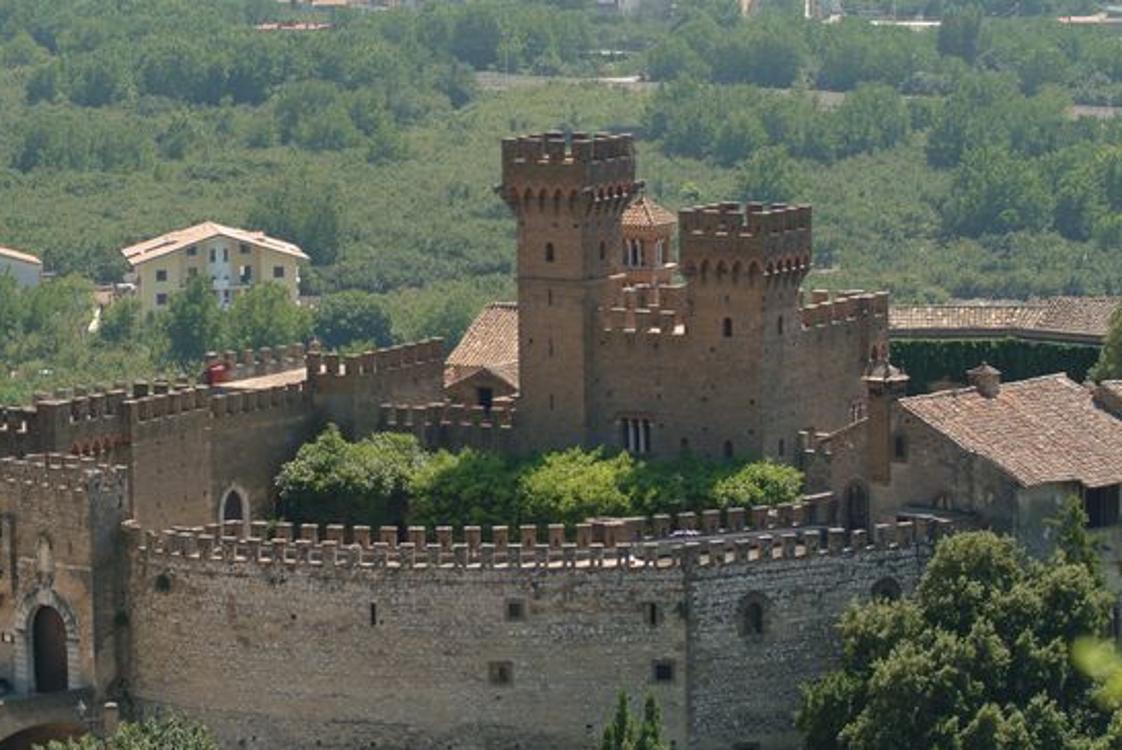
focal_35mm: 157
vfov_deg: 8.8
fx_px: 4884
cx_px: 466
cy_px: 407
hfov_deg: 13.1
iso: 100
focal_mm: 89
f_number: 4
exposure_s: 1/500
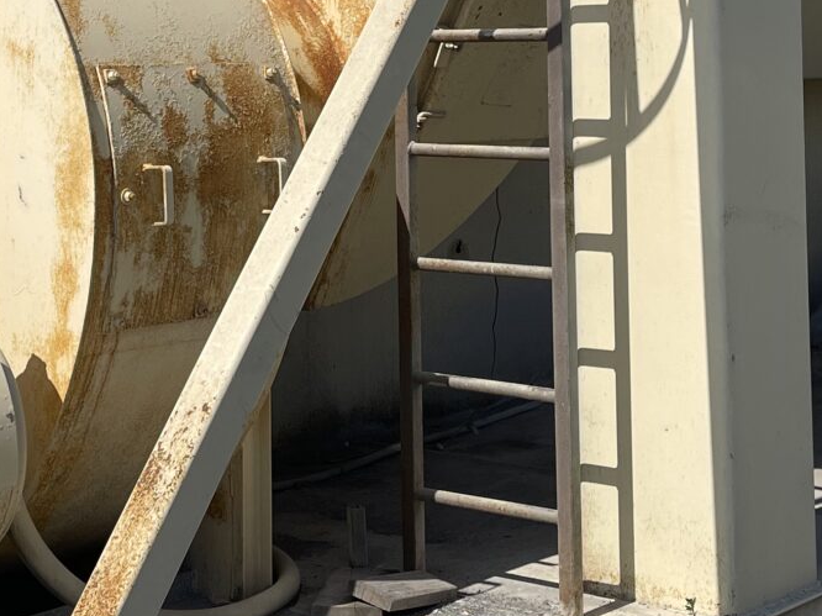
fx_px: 1899
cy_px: 36
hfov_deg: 24.4
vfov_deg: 18.1
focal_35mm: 80
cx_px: 390
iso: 32
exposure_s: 1/5618
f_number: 1.6
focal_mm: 5.1
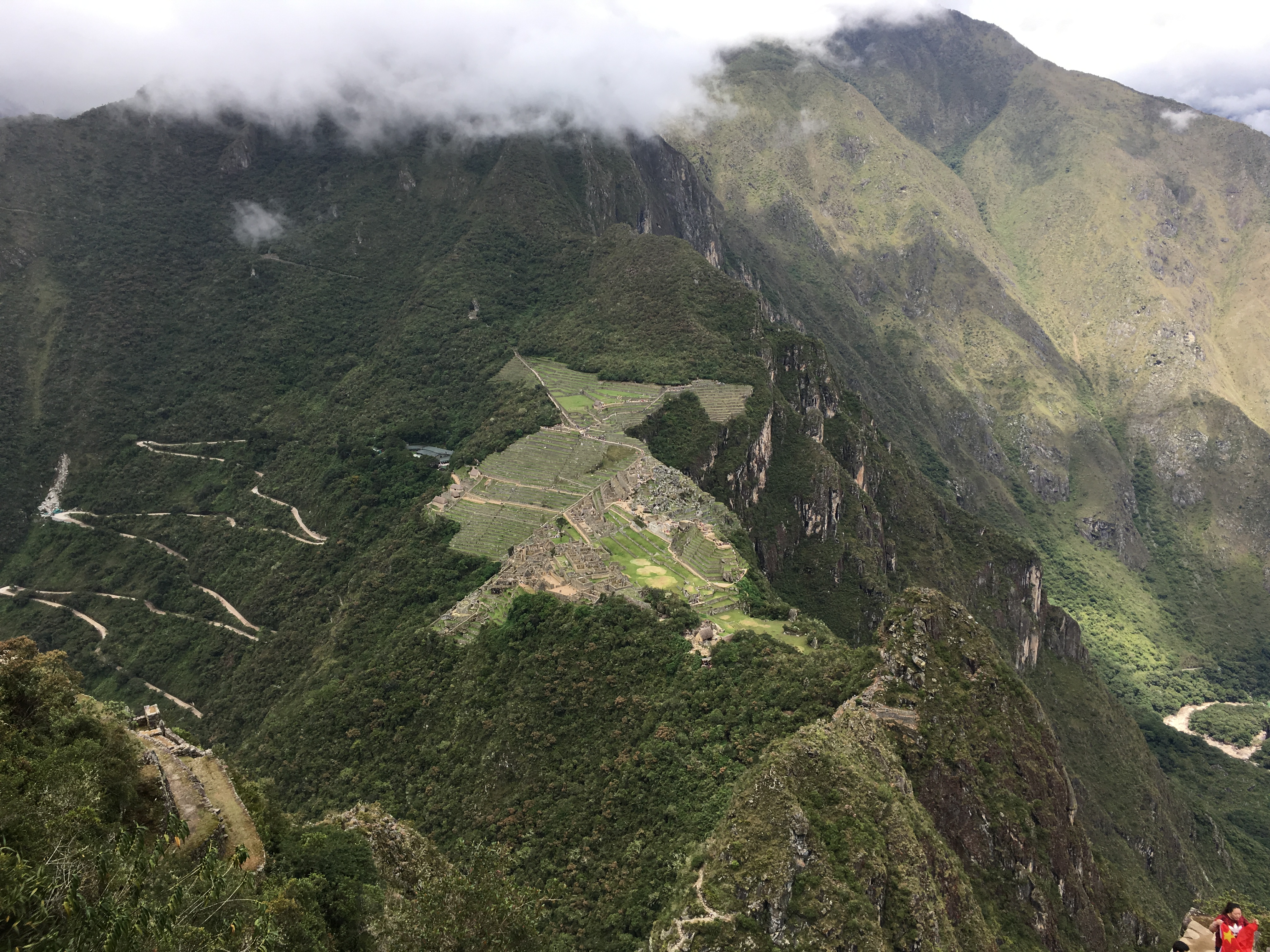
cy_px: 476
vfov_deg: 48.2
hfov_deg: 61.7
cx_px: 635
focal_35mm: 29
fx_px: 1064
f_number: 2.2
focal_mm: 4.15
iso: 25
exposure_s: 1/641
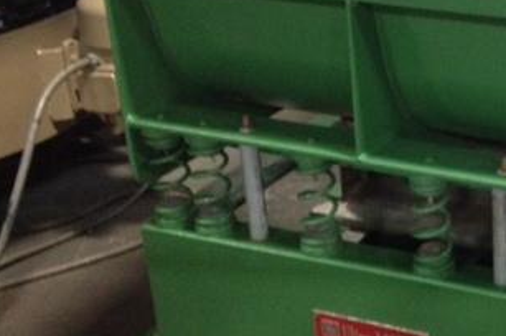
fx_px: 1067
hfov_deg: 25.2
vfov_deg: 17.9
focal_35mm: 76
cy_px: 138
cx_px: 519
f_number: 2.4
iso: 400
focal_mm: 4.28
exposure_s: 1/15
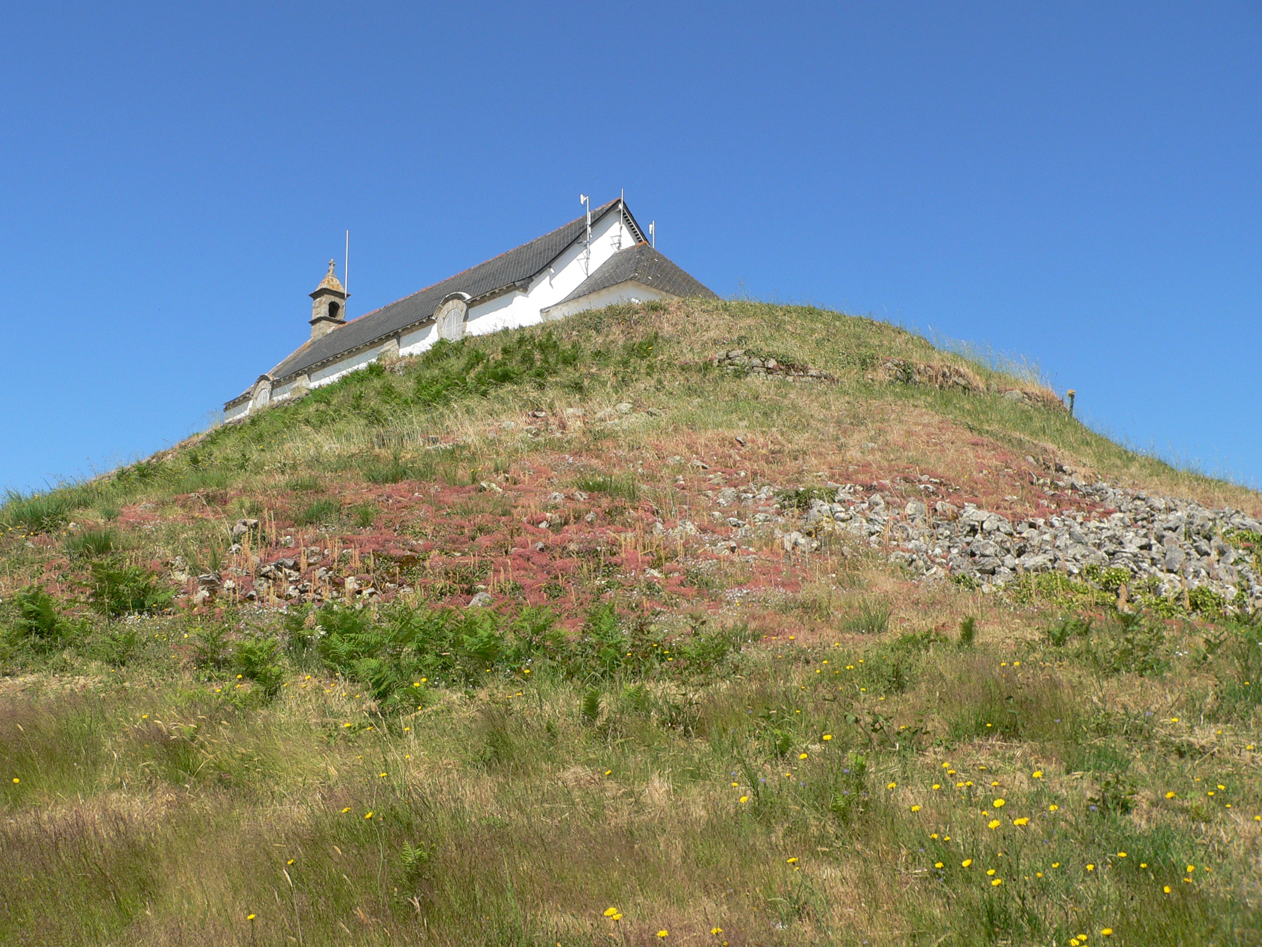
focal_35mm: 36
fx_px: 1312
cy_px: 474
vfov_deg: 39.7
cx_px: 631
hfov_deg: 51.4
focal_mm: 6
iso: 80
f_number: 4.6
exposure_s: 1/500
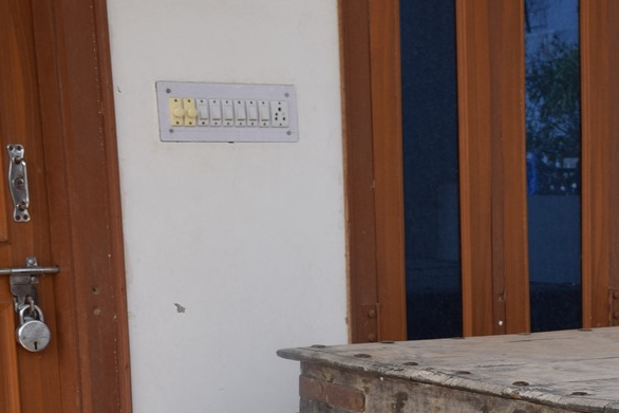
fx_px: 2029
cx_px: 807
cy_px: 540
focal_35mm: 118
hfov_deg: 16.4
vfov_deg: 11.3
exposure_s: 1/250
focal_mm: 30
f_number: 8
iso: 200
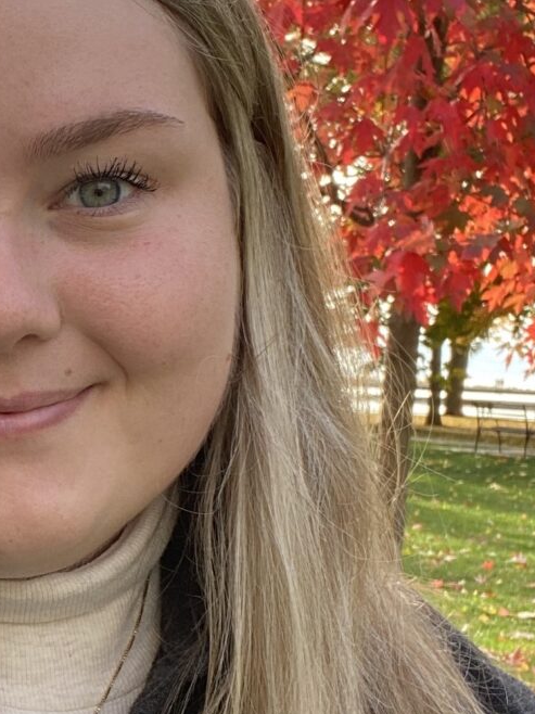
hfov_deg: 19.3
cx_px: -55
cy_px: 381
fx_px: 1505
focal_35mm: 73
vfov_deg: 26.7
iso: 32
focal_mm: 2.71
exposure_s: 1/122
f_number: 2.2
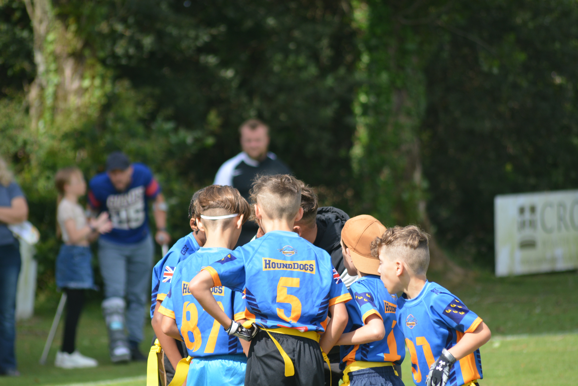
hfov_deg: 5.7
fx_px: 5784
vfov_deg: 3.8
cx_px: 289
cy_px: 193
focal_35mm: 360
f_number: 5
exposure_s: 1/1000
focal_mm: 240
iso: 400
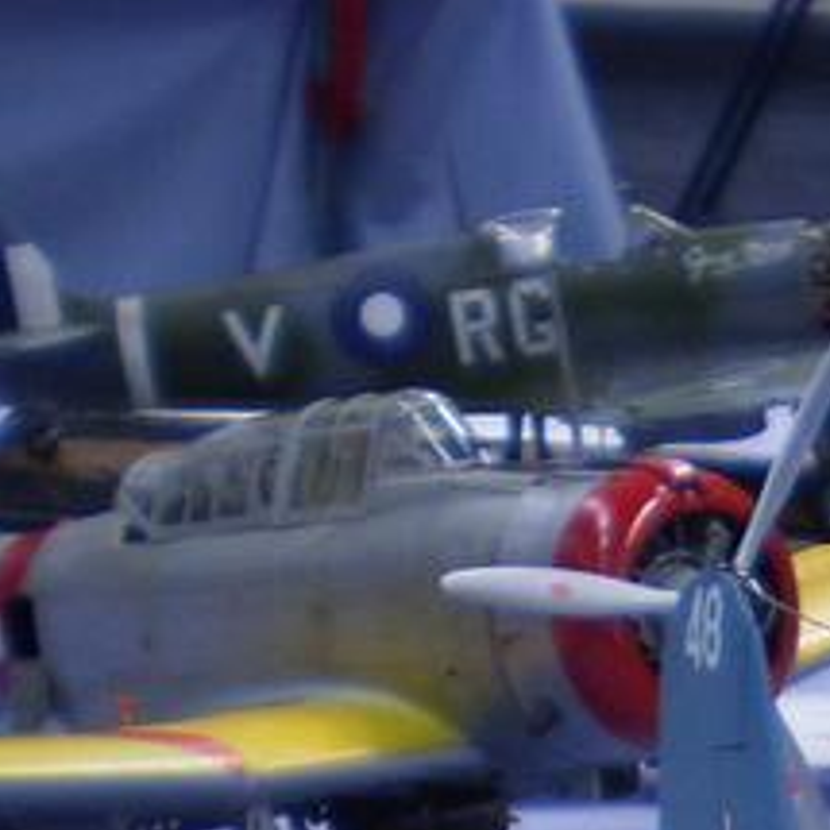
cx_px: 1355
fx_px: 4802
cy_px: 1479
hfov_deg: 9.5
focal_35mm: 177
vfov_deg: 9.4
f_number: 3.5
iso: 125
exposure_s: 1/15
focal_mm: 7.4
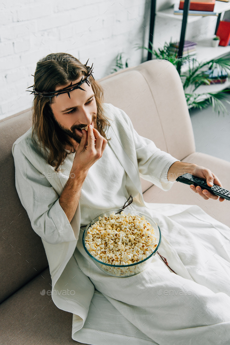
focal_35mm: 42
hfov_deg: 31.9
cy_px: 172
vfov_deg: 46.4
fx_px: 402
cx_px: 115
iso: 500
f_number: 3.5
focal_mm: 42
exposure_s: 1/200
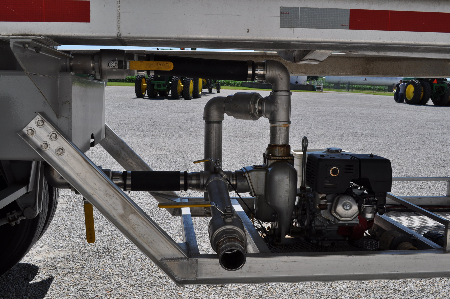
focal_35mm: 39
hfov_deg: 49.6
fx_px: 487
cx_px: 225
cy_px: 150
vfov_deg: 34.1
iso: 200
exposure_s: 1/400
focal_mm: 26
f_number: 10
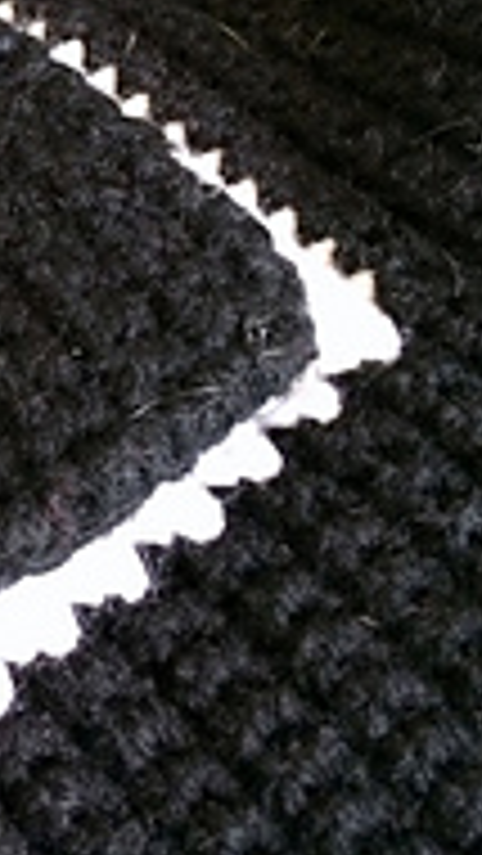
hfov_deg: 12.8
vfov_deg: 24.6
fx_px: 1952
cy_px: 277
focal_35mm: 86
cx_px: -387
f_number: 2.2
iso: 320
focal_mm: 4.12
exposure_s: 1/25
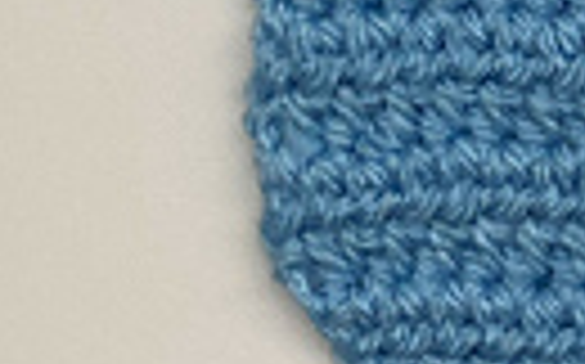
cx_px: 801
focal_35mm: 146
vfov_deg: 8.7
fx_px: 2326
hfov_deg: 13.7
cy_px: -220
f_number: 1.8
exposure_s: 1/50
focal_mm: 3.99
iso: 80
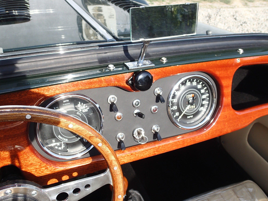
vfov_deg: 44.2
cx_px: 134
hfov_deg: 56.8
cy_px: 100
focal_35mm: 32
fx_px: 248
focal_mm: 5.87
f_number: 3.2
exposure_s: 1/640
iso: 100
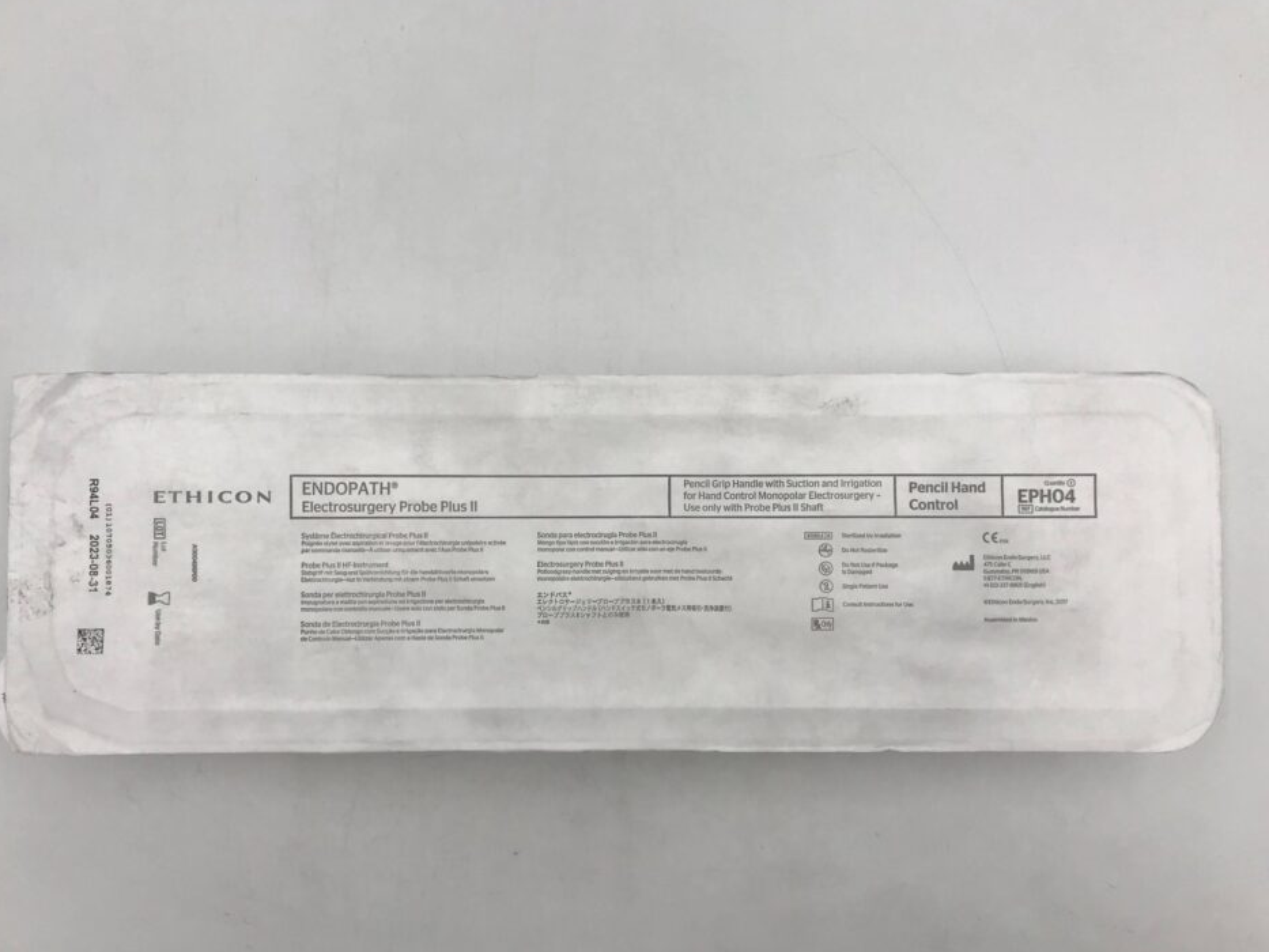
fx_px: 1100
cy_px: 495
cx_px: 600
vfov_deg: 46.8
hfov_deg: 59.9
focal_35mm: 30
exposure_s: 1/349
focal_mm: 3.99
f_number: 1.8
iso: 20
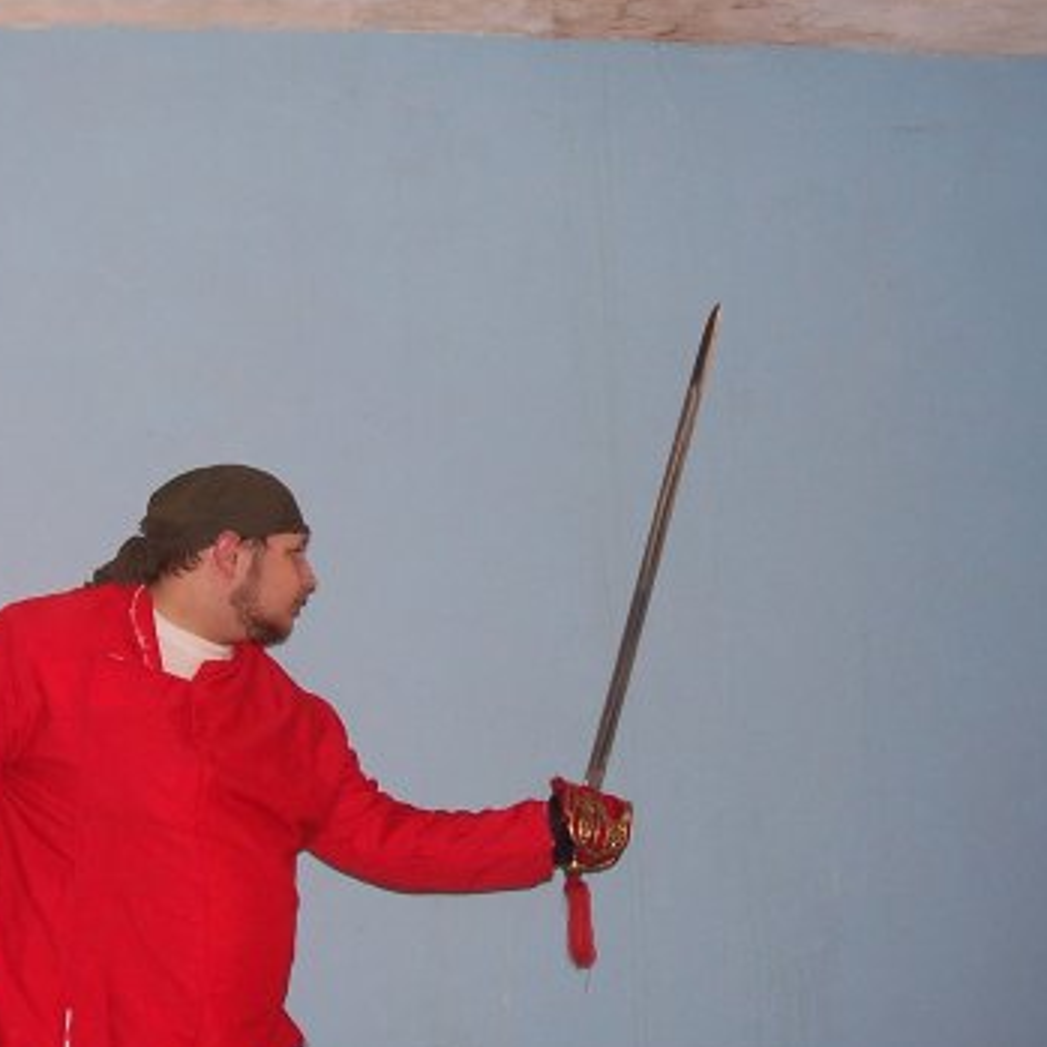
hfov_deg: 33.3
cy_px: 585
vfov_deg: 33.4
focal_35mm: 51
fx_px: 1745
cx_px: 435
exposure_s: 1/60
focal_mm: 6
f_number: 2.8
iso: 140
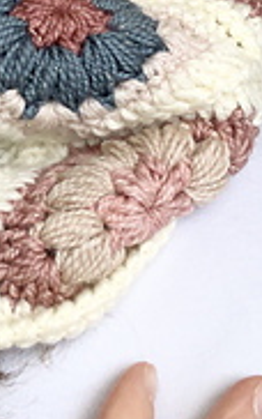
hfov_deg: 14.0
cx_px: 54
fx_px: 1061
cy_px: 23
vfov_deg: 21.7
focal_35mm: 93
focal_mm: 2.87
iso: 64
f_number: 2.2
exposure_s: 1/109
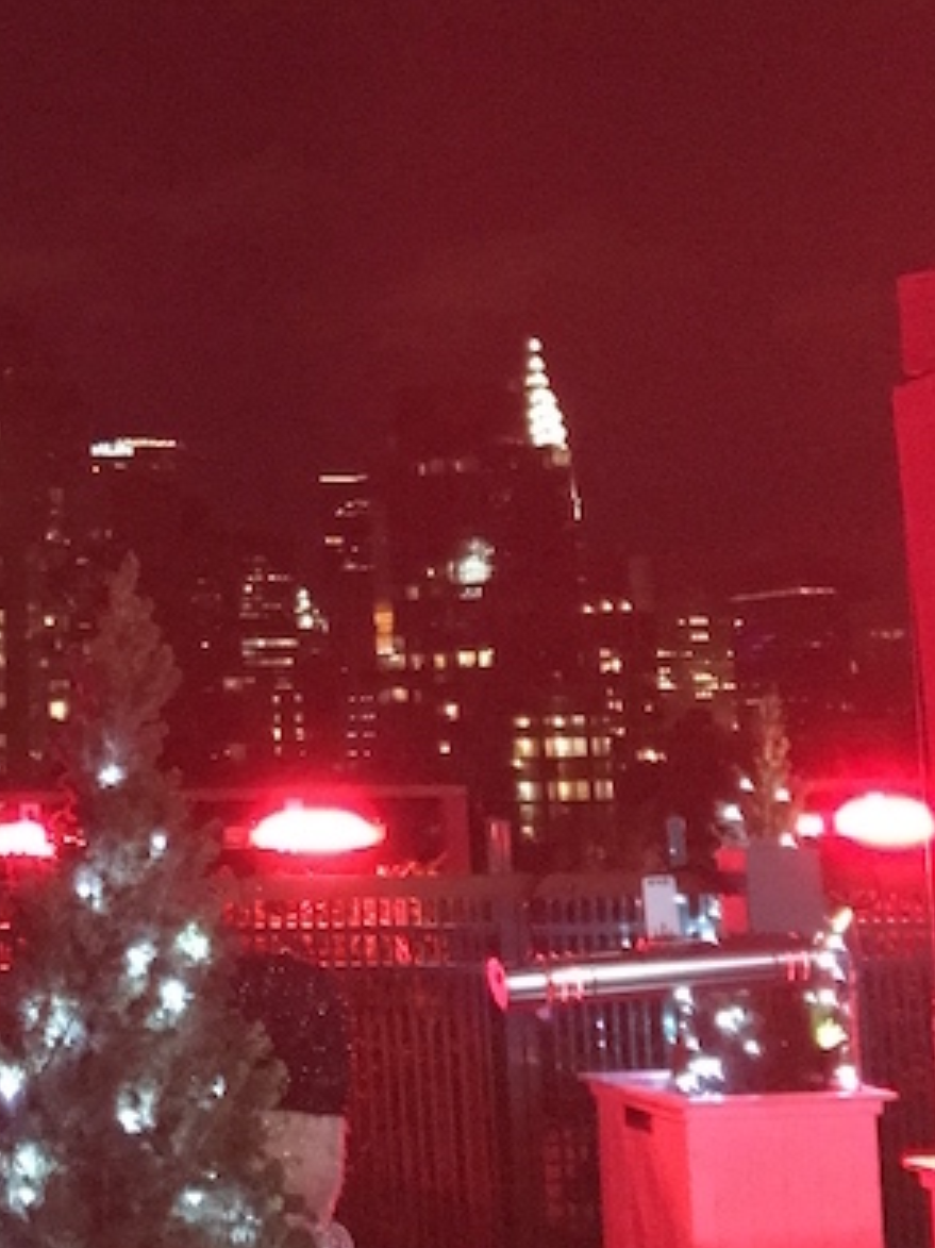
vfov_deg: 25.2
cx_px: 0
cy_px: 249
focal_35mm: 76
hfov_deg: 18.9
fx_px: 2739
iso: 500
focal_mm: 4.15
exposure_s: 1/15
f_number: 2.2
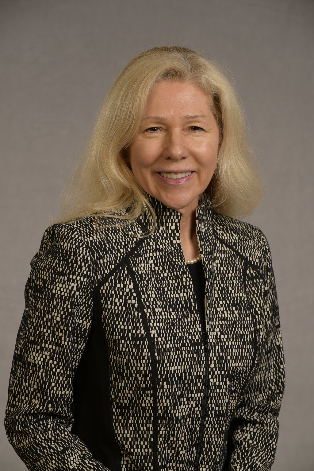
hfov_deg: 12.5
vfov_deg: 18.6
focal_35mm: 110
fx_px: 1438
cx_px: 157
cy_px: 236
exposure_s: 1/125
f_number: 9
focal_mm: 110
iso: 100
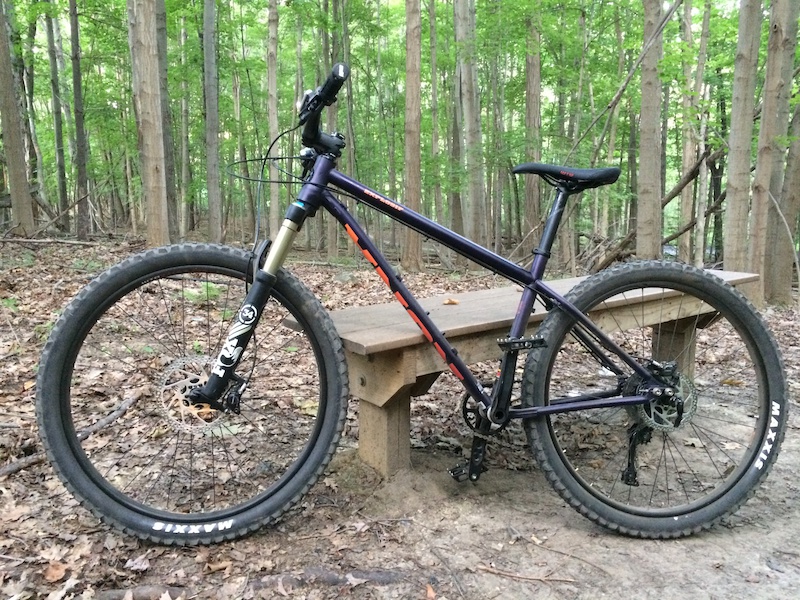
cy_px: 300
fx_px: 670
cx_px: 400
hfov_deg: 61.7
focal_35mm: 29
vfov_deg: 48.2
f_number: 2.2
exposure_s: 1/15
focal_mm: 4.15
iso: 320
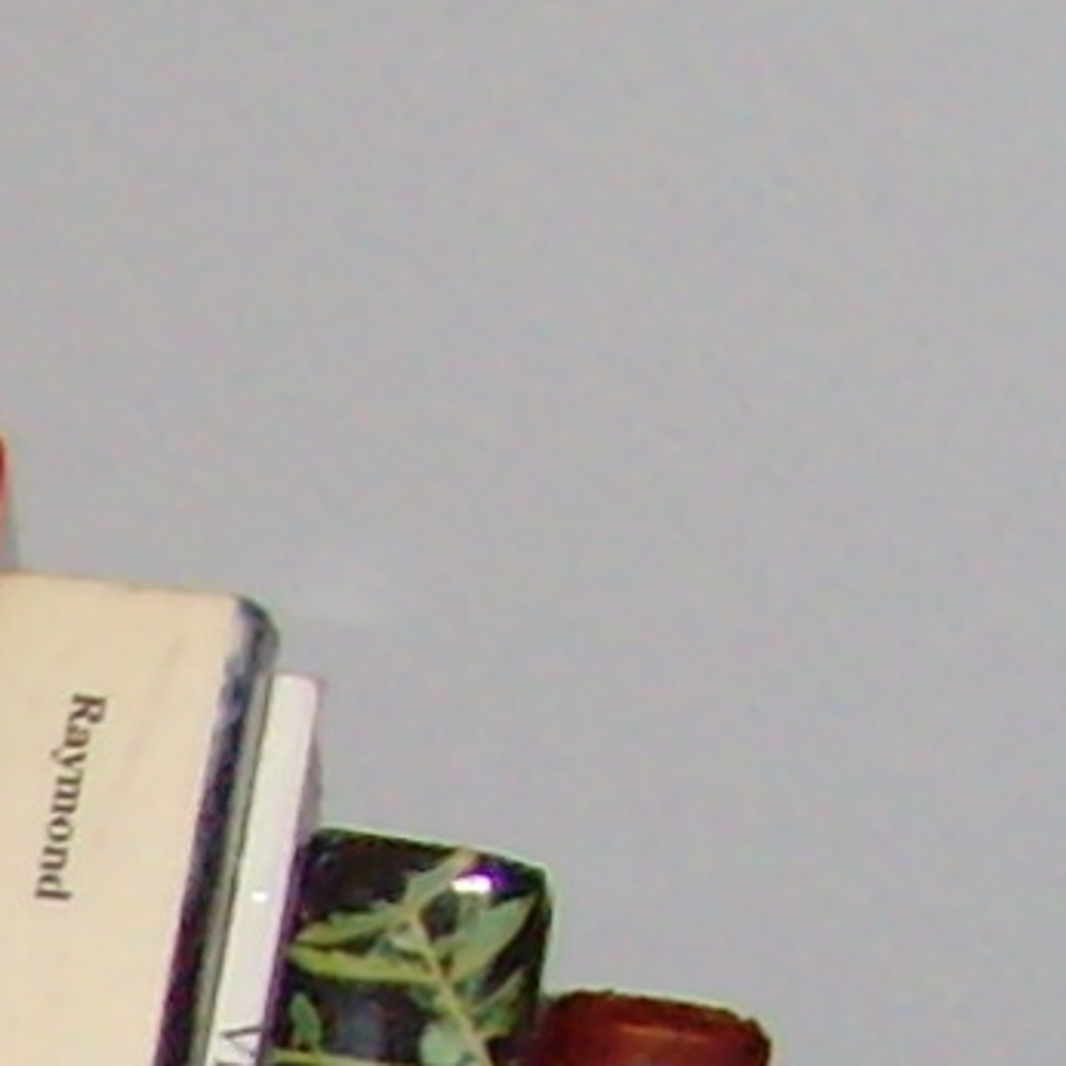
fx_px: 10661
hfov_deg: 5.3
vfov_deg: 5.4
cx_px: -2551
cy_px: 2979
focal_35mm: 306
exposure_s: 1/45
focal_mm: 6.6
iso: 200
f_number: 3.5
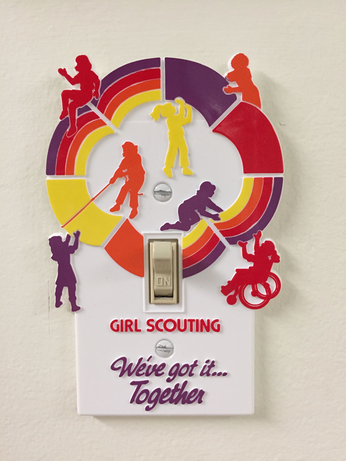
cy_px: 230
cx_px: 173
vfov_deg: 61.7
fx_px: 386
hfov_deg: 48.2
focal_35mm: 29
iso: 160
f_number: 2.2
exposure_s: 1/30
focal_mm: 4.15
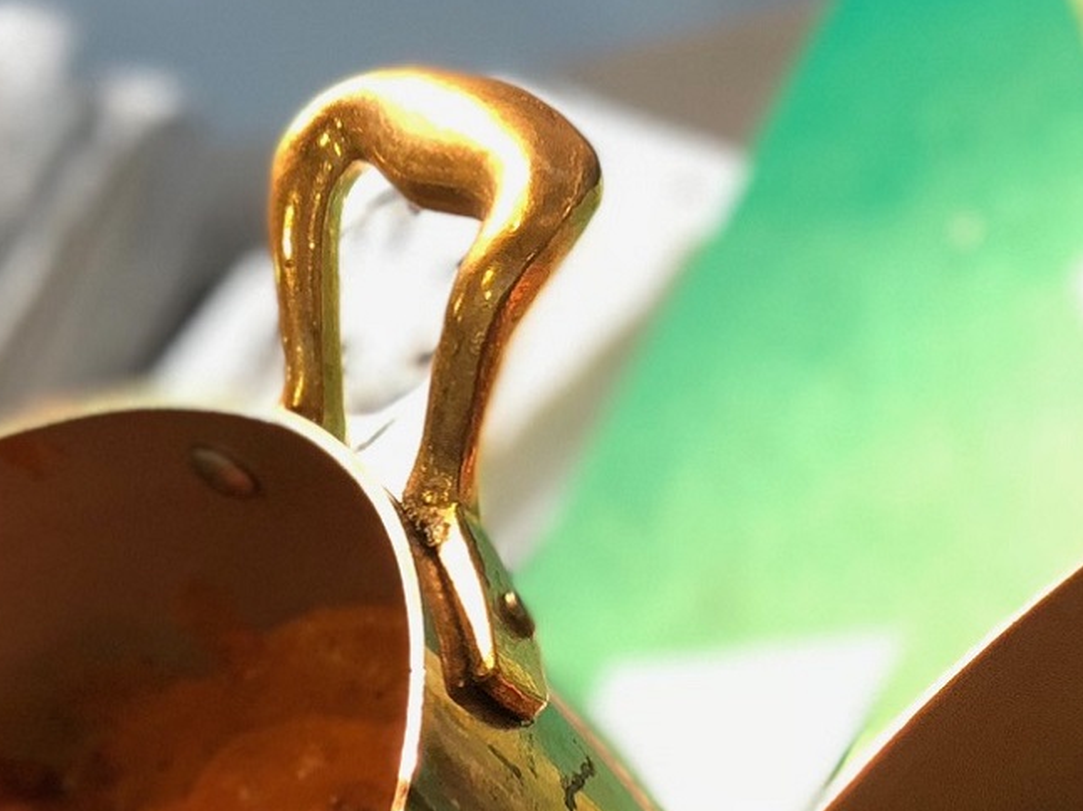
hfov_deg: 12.3
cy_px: 1103
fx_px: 5035
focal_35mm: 161
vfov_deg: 9.0
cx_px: 339
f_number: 2.4
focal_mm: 6
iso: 125
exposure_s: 1/25
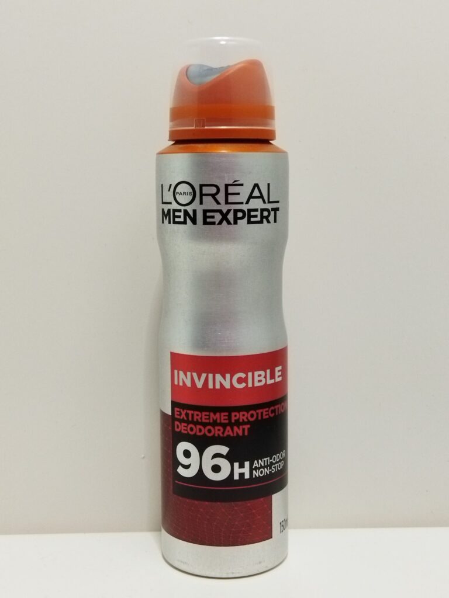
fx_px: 467
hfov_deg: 51.4
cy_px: 299
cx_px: 224
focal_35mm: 27
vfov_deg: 65.3
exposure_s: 1/106
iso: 100
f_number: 1.79
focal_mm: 4.71
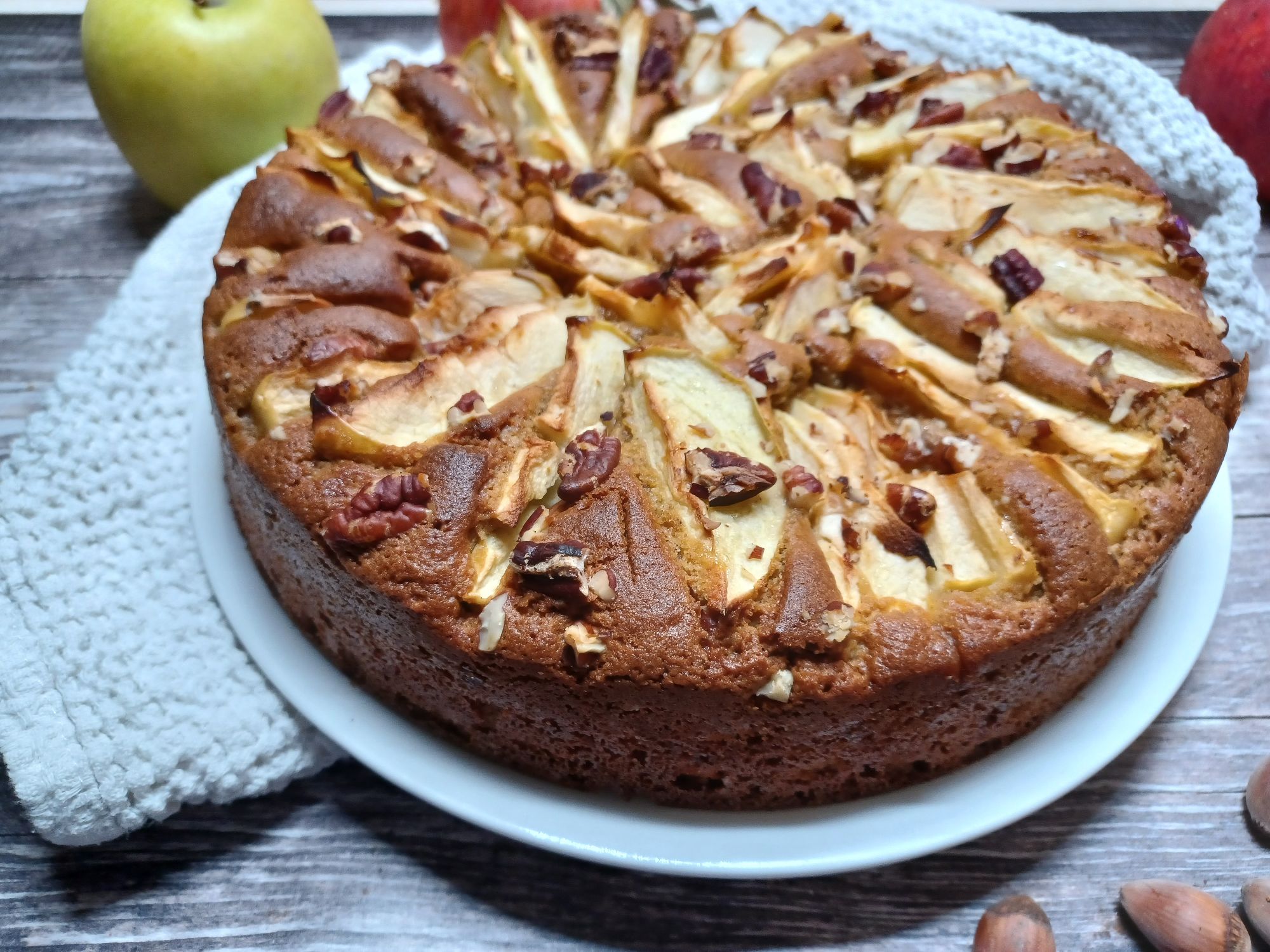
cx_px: 635
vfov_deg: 54.9
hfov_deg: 69.4
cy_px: 476
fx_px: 917
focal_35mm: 25
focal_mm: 4.6
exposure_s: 1/50
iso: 320
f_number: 1.8
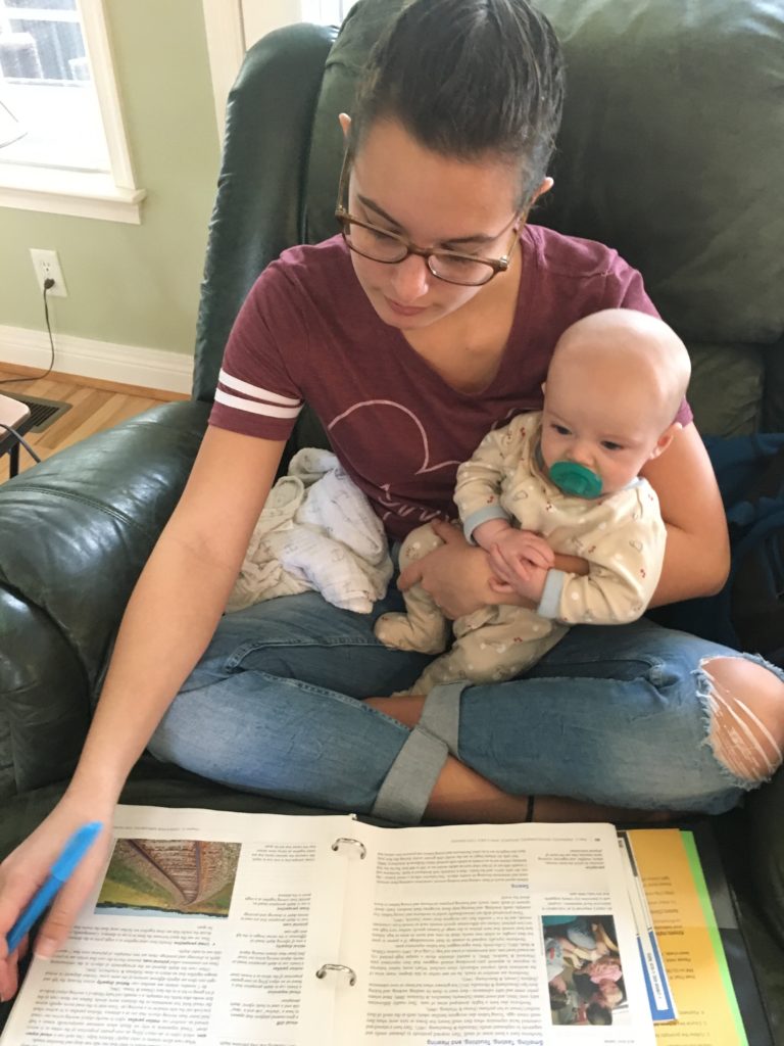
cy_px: 523
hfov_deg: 48.2
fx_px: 876
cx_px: 392
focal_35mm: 29
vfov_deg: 61.7
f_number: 2.2
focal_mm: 4.15
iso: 200
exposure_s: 1/15
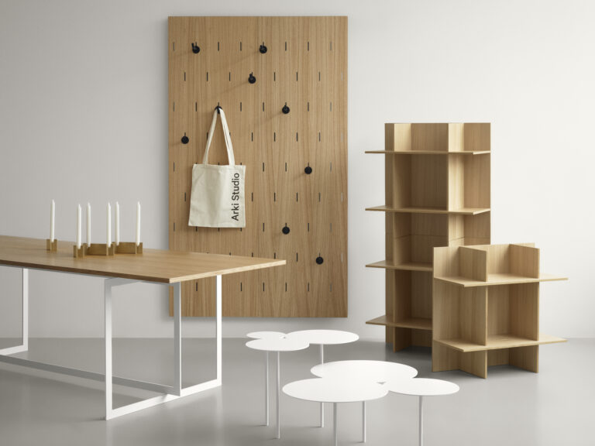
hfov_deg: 30.7
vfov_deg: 23.3
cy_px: 223
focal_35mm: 63
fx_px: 1083
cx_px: 298
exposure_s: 1/5
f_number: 11
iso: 800
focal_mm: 80
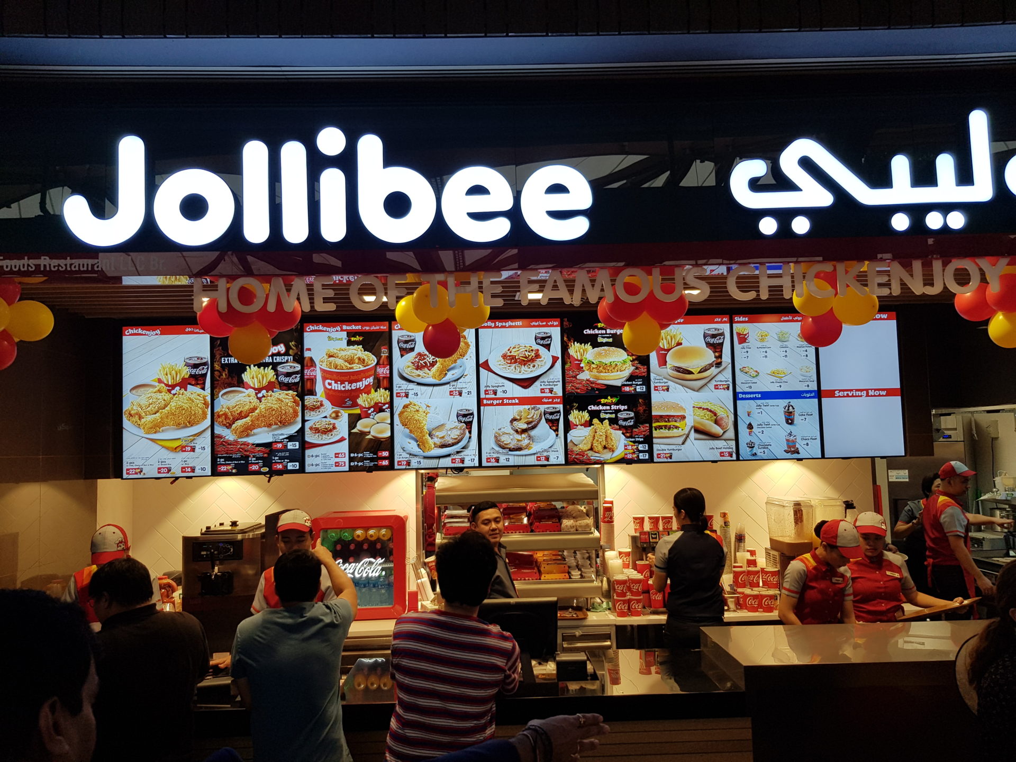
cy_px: 381
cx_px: 508
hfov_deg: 67.3
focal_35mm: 26
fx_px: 763
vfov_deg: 53.1
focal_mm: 4.3
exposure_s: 1/110
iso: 40
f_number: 1.7
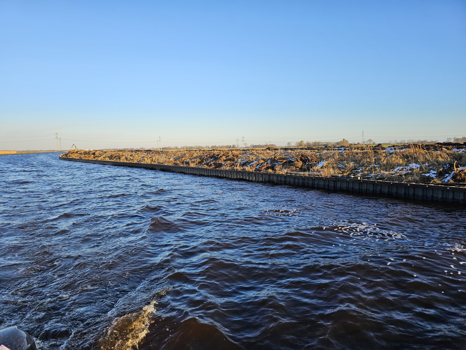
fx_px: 310
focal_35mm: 23
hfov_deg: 73.9
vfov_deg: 58.9
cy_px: 175
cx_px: 233
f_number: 1.7
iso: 20
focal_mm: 6.3
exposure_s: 1/443
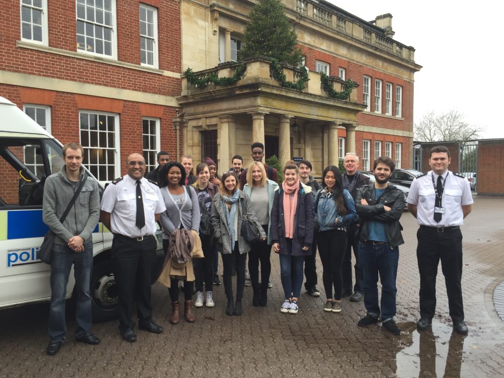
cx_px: 249
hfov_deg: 60.0
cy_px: 192
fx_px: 437
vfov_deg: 46.8
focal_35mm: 30
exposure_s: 1/113
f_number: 2.2
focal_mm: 4.15
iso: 32
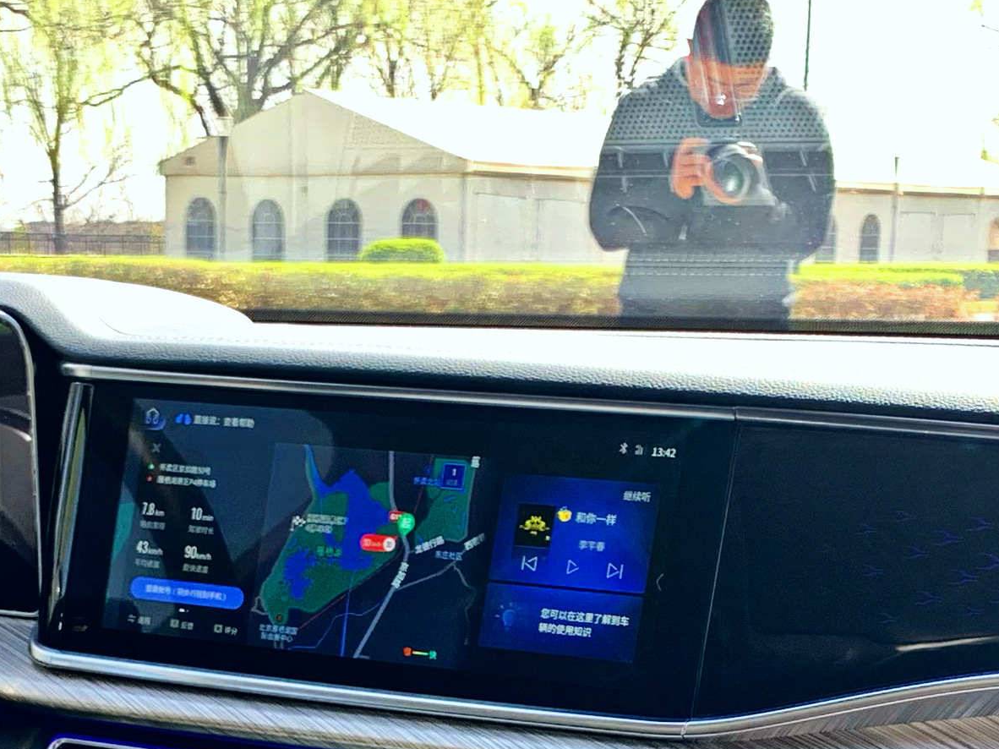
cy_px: 968
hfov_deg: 22.2
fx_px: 2539
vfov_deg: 15.9
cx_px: 389
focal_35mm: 88
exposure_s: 1/122
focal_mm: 4.25
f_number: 1.8
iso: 25
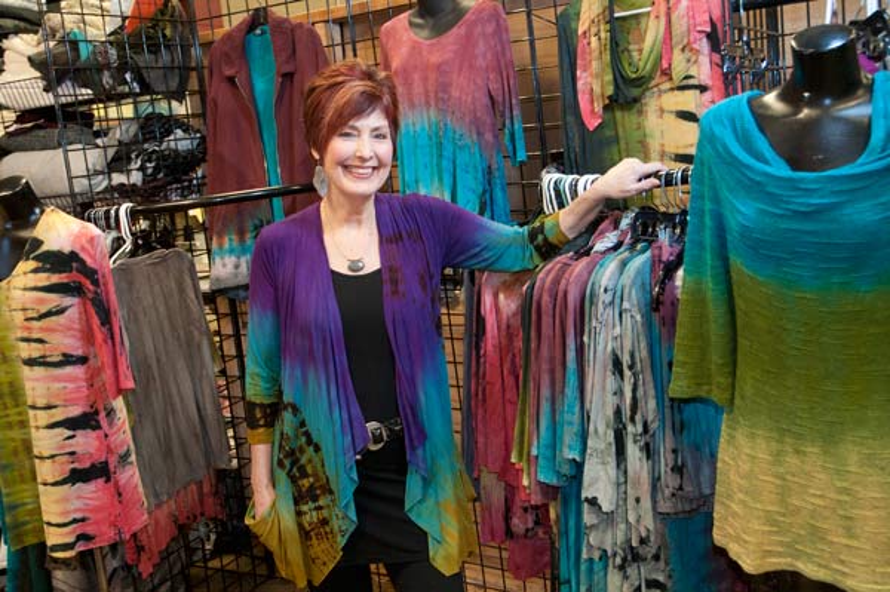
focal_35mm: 38
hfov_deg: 51.3
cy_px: 296
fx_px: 926
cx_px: 445
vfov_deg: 35.4
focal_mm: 25
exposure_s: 1/60
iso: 800
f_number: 5
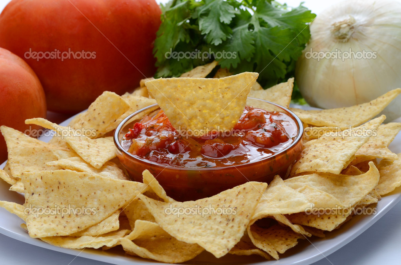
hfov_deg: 10.2
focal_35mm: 202
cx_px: 200
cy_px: 132
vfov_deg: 6.8
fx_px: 2251
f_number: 11
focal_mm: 135
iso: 100
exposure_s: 1/125
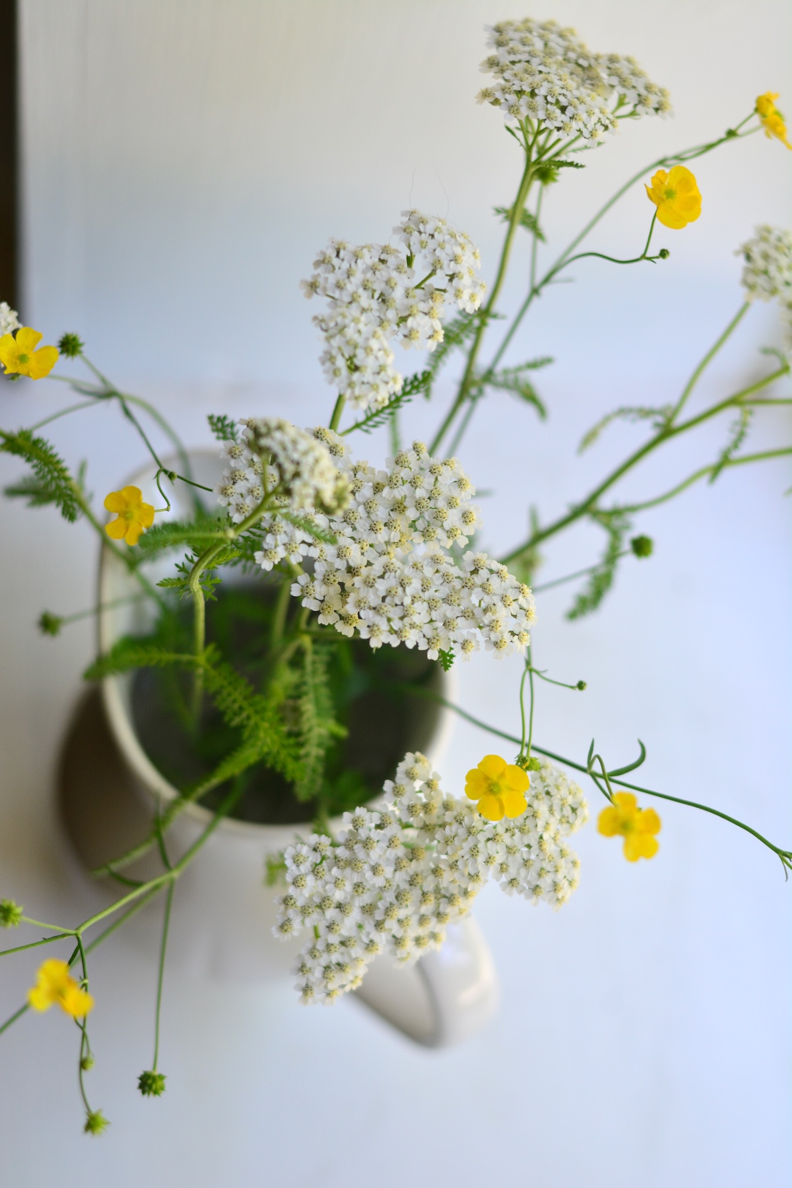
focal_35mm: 75
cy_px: 594
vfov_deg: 27.0
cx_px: 396
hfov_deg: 18.2
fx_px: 2475
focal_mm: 50
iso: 320
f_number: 2.5
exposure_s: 1/160
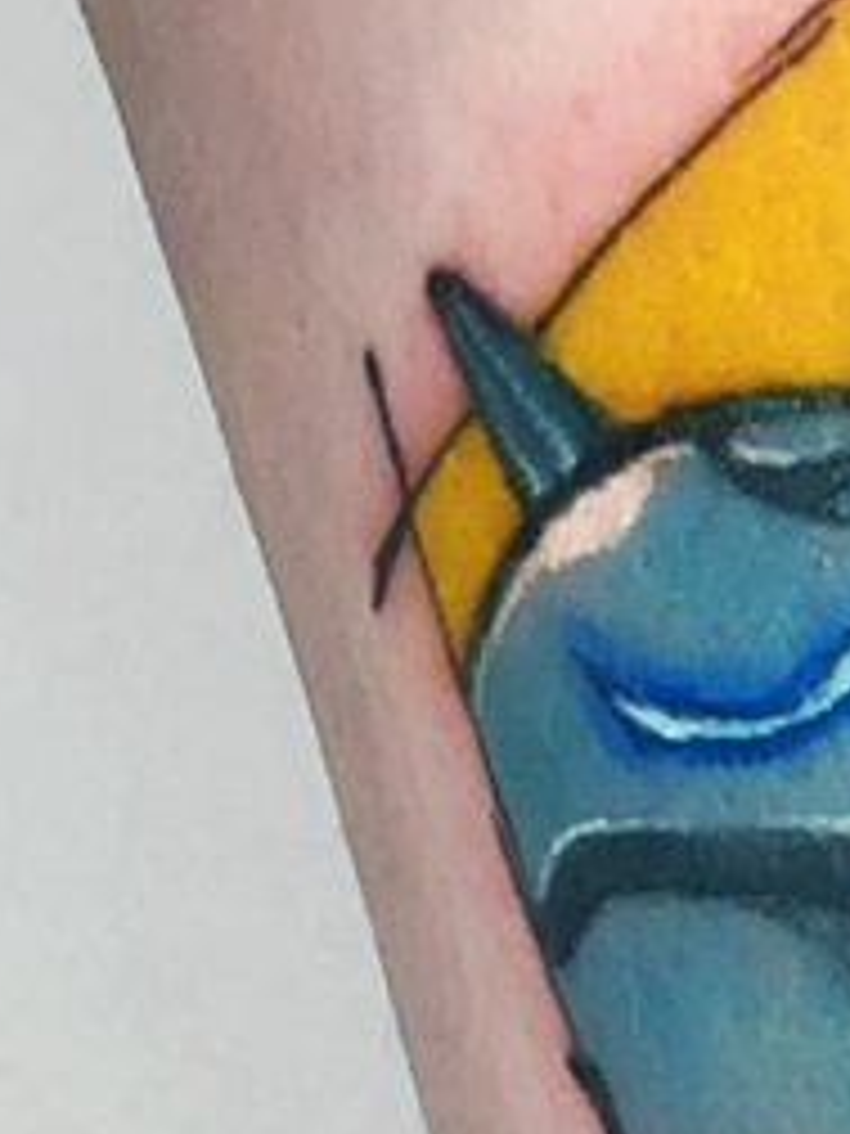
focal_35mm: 164
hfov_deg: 8.5
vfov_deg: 11.9
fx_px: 5369
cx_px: 1826
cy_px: 1215
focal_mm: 4.15
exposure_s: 1/169
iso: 25
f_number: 2.2
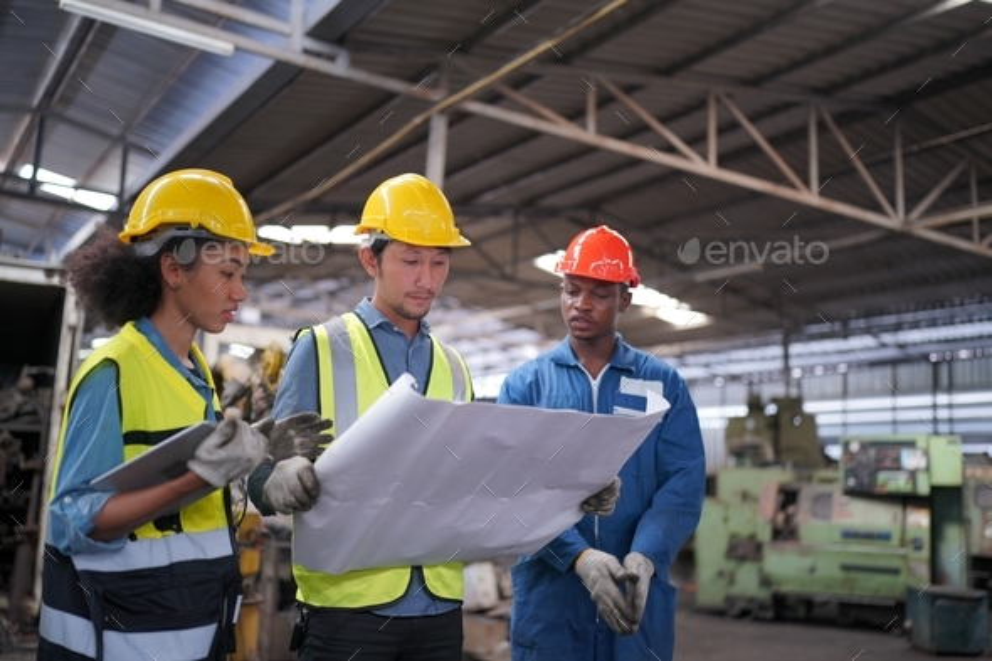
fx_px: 964
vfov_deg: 37.8
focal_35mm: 35
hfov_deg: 54.4
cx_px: 496
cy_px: 330
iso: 320
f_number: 1.4
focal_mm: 35
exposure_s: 1/160
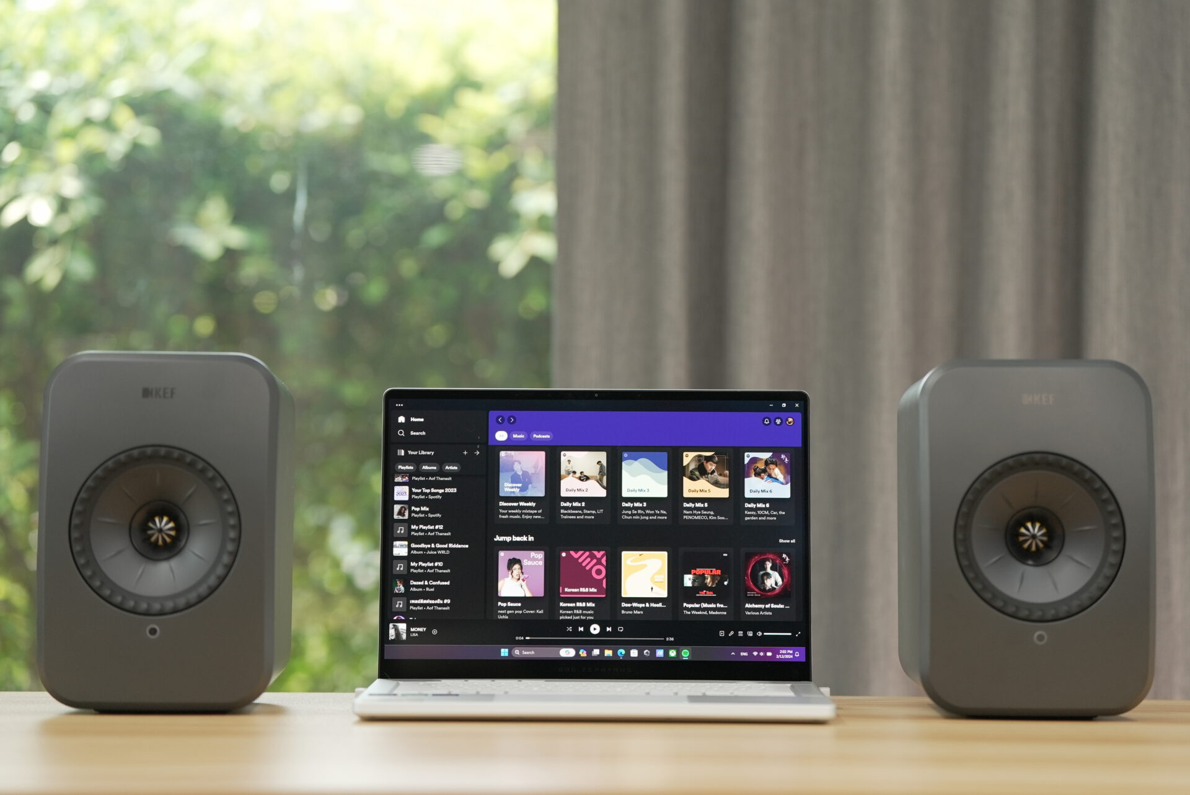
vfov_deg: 15.7
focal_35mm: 87
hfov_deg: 23.4
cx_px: 595
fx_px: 2877
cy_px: 398
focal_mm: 87
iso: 1000
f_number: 3.2
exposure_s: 1/80
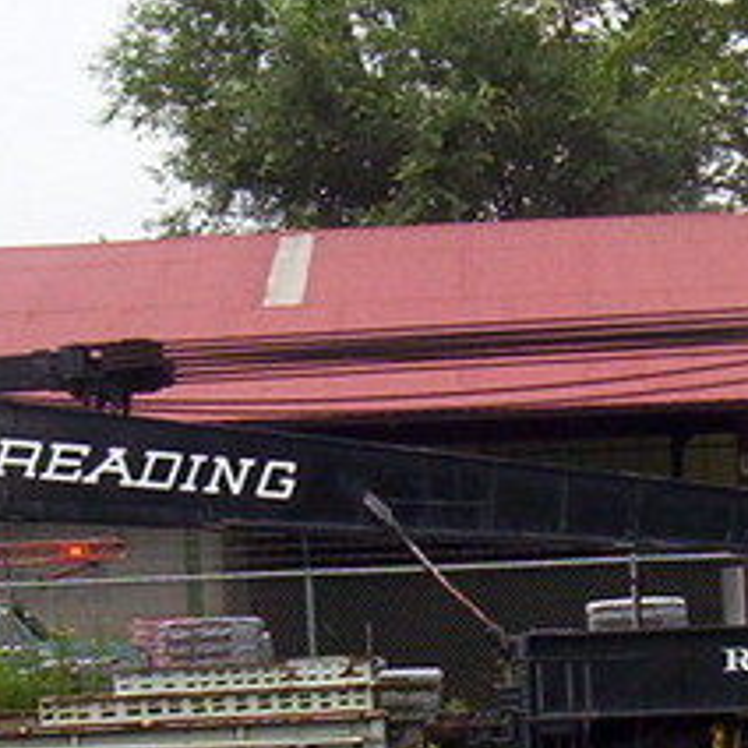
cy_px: 757
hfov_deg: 11.4
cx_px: 642
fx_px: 3740
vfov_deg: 11.3
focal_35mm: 153
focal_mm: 5.77
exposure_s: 1/527
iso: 100
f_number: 5.17
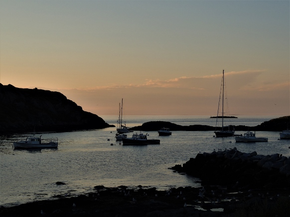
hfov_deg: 26.0
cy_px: 108
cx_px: 145
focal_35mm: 75
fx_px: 629
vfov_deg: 19.7
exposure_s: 1/500
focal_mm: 13.3
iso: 100
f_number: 3.9
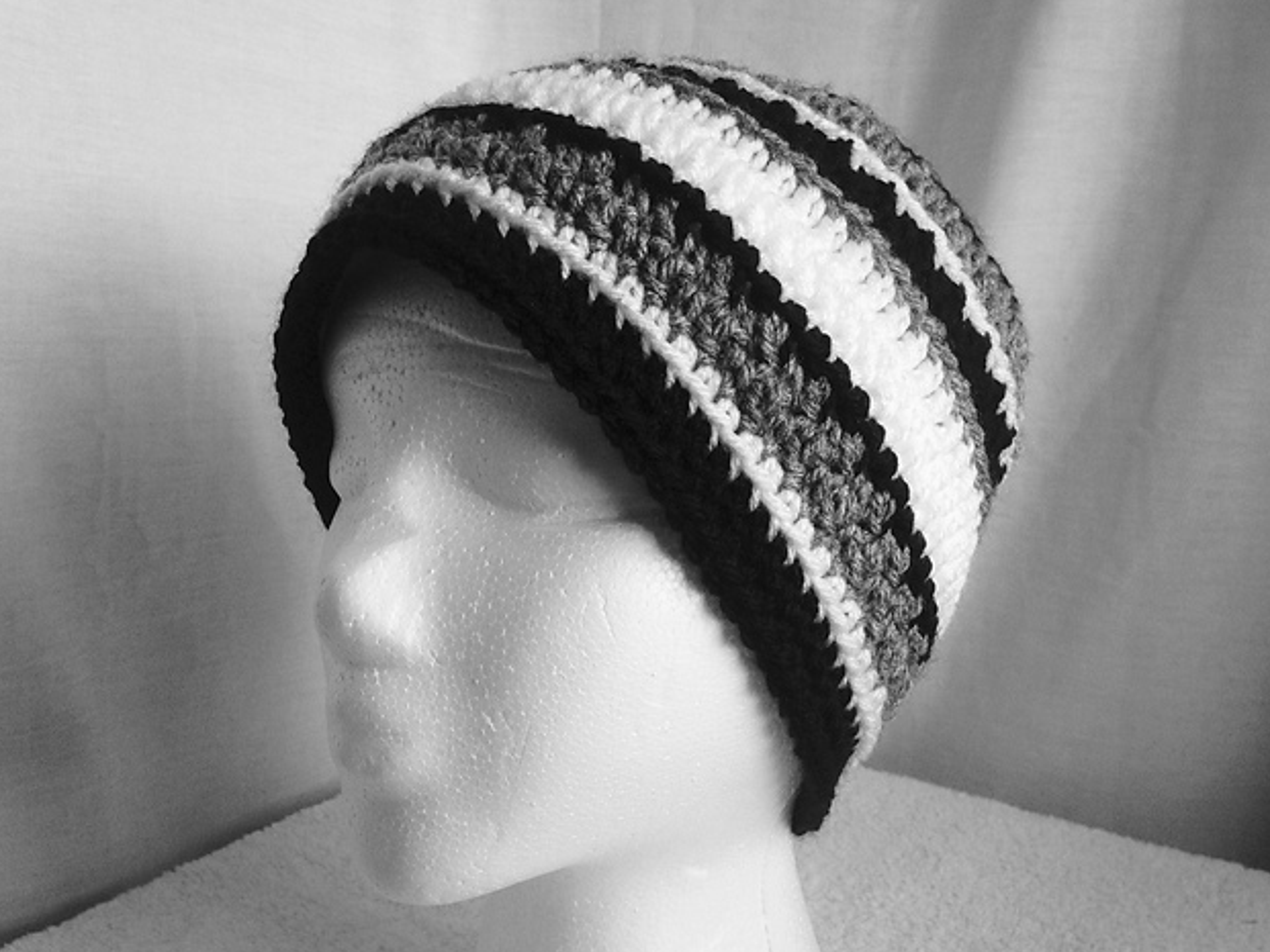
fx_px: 1248
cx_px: 640
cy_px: 476
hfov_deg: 53.9
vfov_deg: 41.8
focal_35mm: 34
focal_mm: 4.12
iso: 80
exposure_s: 1/120
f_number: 2.4
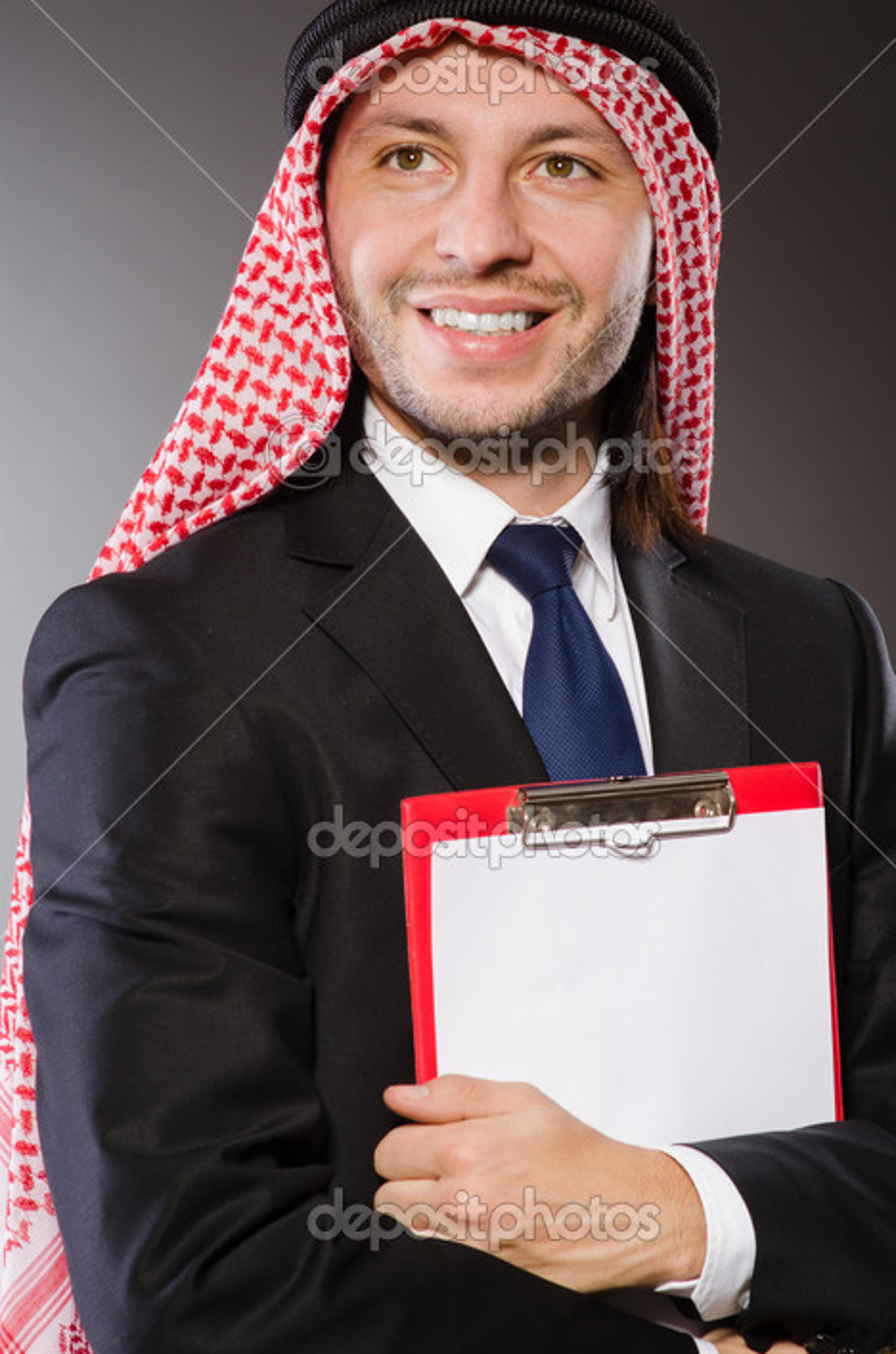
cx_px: 482
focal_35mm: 185
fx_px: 6930
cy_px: 454
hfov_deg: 7.4
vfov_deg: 11.1
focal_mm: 85
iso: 100
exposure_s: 1/200
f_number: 6.3
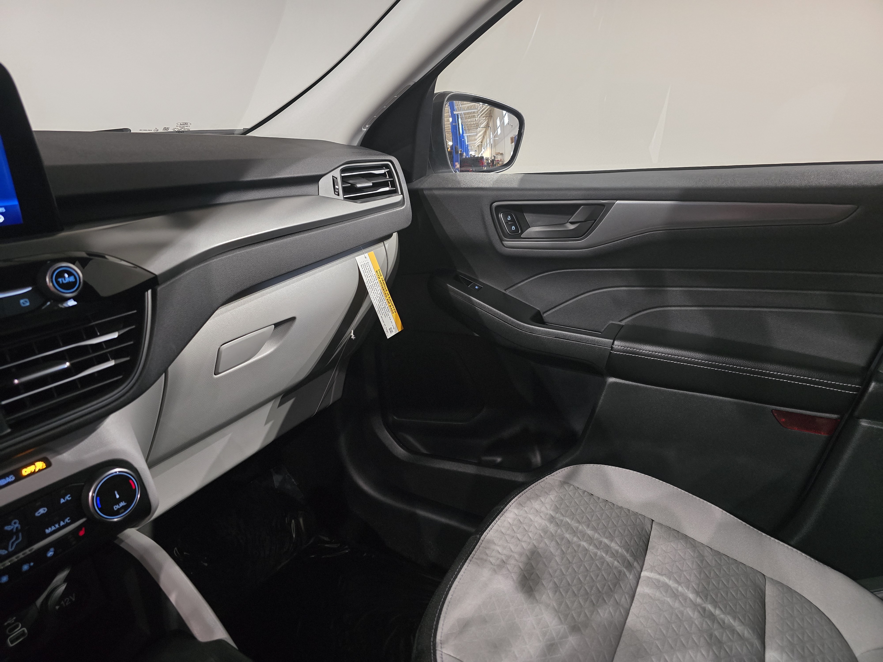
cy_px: 331
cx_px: 442
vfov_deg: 58.9
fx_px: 587
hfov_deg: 73.9
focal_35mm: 23
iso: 1250
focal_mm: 6.3
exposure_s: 1/17
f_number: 1.7
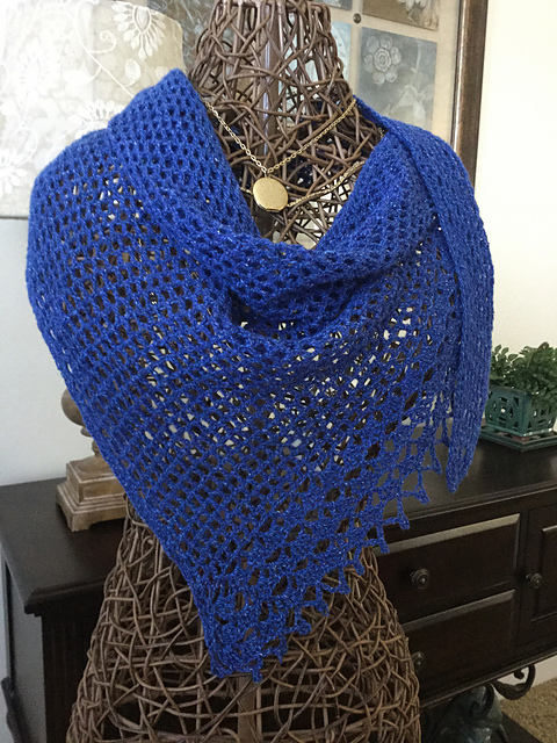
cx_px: 278
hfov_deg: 45.4
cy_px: 372
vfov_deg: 58.4
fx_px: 665
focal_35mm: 31
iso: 320
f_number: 2.4
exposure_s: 1/15
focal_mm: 3.3
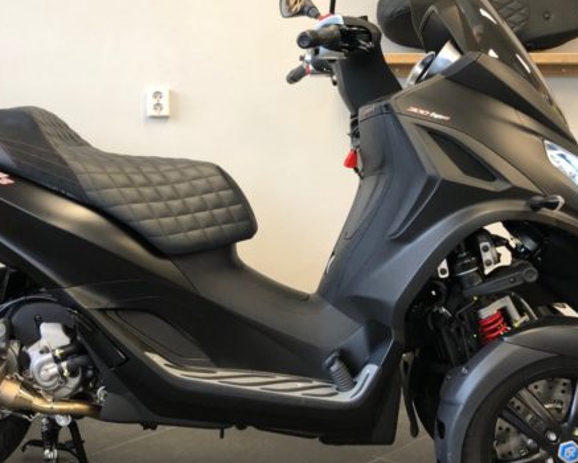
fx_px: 821
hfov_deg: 38.6
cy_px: 208
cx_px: 234
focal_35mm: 48
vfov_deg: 31.4
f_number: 1.8
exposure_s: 1/20
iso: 32
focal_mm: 4
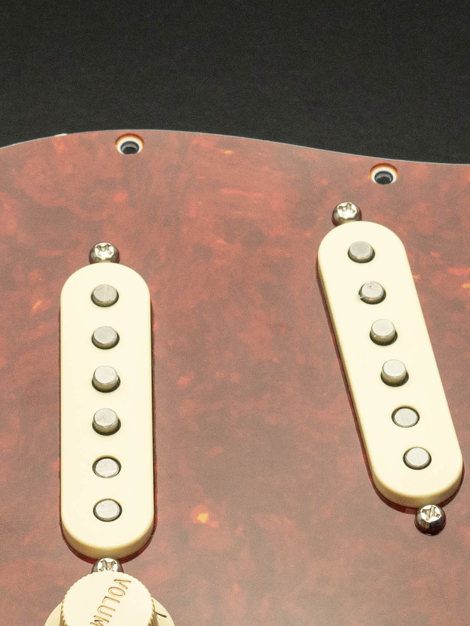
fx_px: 4236
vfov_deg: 8.4
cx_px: 499
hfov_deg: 6.3
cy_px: 601
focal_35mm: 234
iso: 800
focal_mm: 42
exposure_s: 1/50
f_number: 10
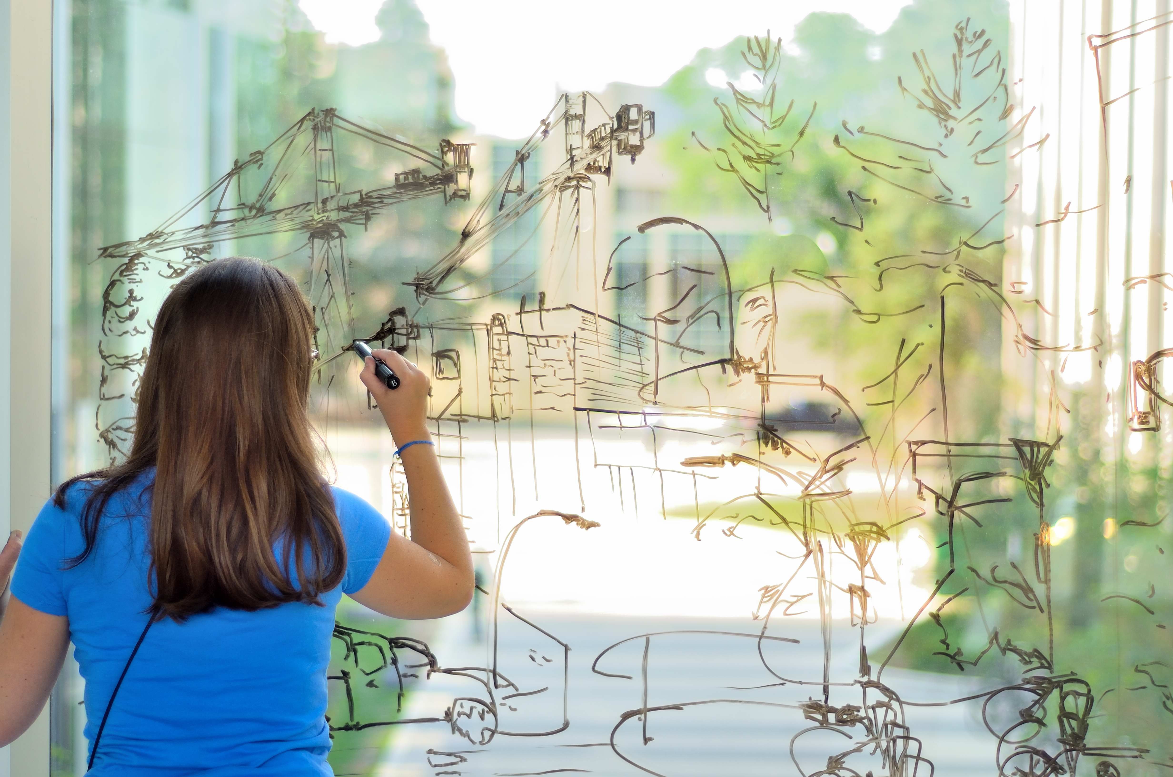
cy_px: 388
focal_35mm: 75
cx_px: 586
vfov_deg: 18.1
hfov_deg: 27.0
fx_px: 2439
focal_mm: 50
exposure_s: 1/500
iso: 100
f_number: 1.8
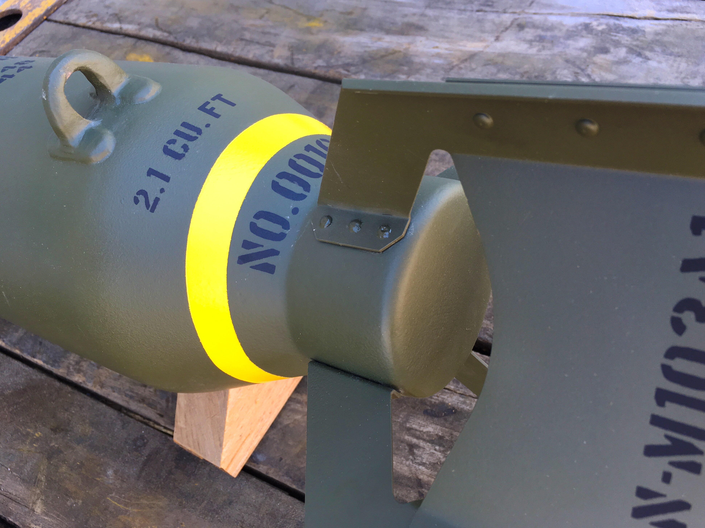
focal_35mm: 30
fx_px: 611
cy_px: 265
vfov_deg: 46.8
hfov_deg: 60.0
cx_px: 362
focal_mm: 4.15
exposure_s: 1/60
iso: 25
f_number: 2.2
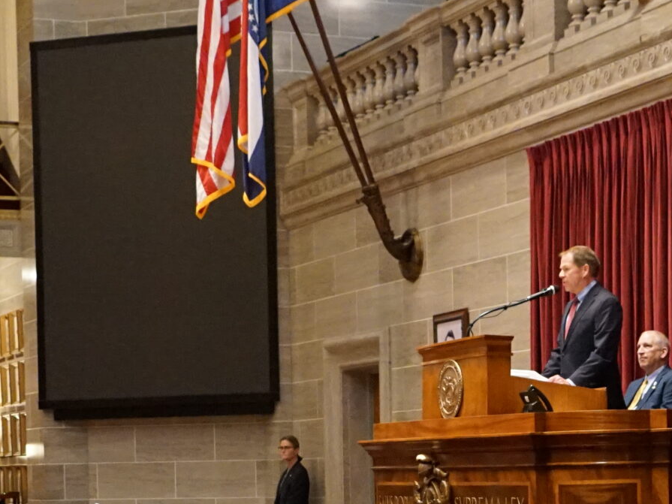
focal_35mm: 99
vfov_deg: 14.7
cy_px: 500
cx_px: 467
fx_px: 1922
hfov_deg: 19.7
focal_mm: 30
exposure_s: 1/100
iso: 6400
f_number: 4
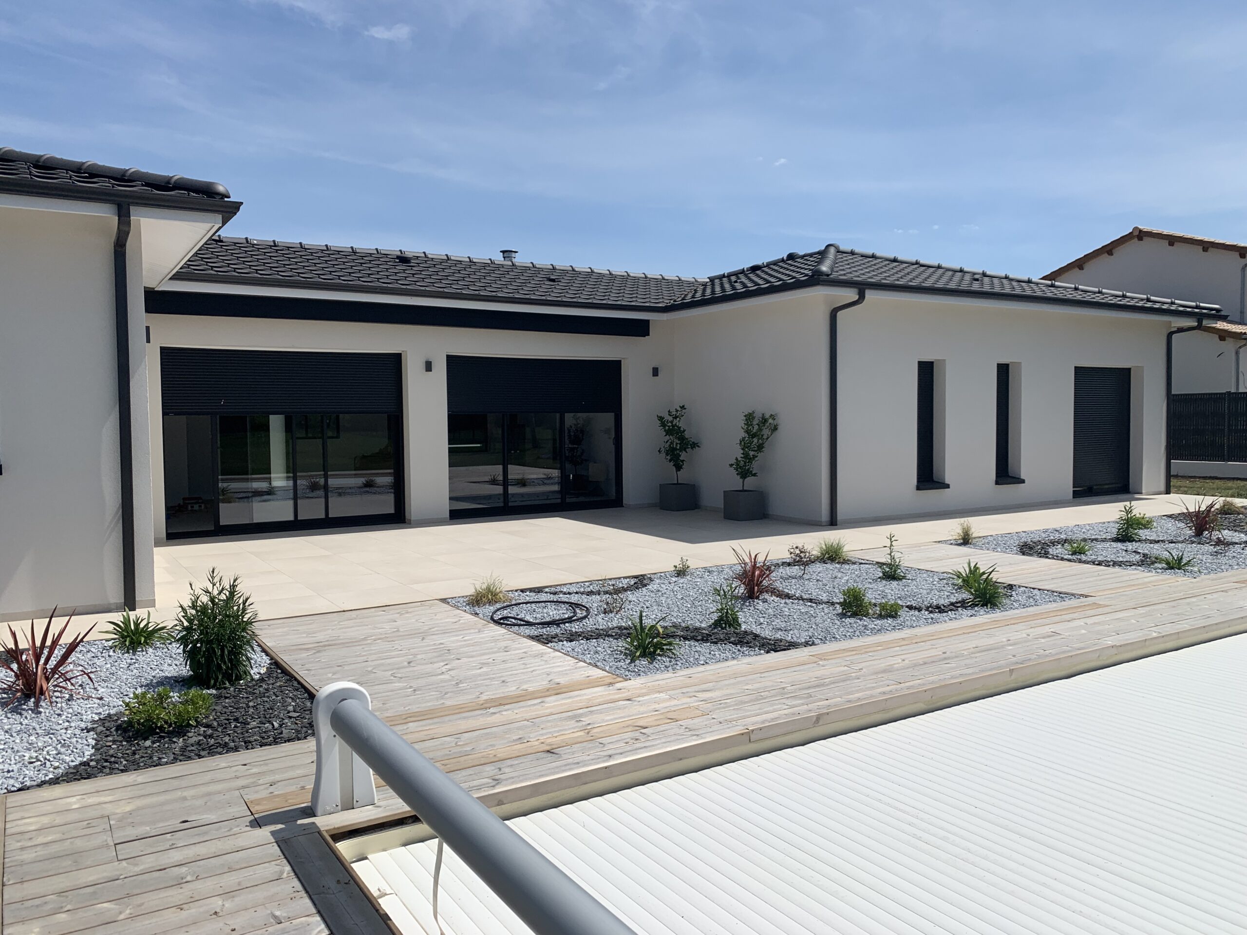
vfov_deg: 53.1
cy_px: 468
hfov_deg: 67.3
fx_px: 937
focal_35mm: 26
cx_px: 624
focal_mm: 4.25
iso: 25
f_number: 1.8
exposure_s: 1/5405
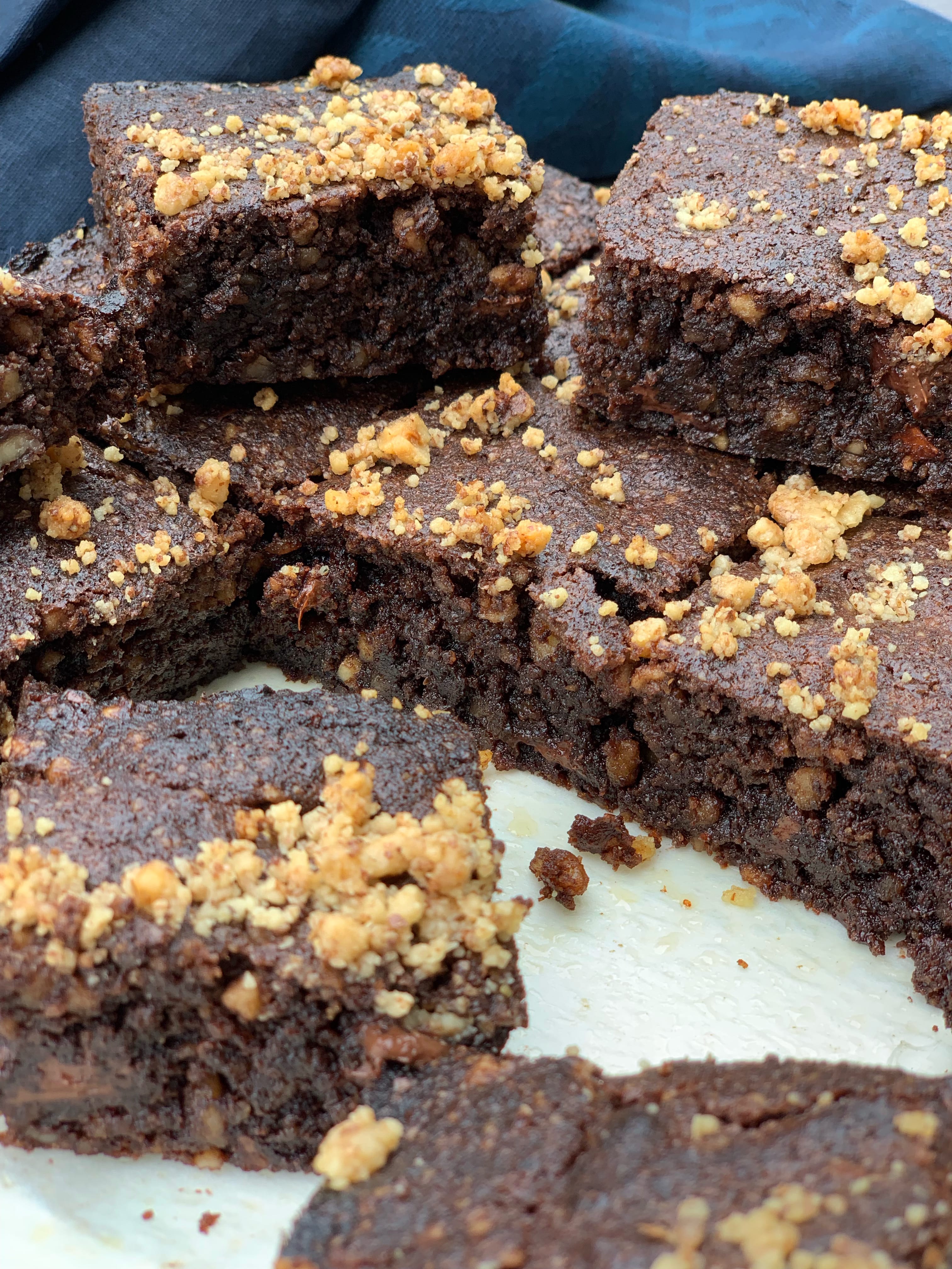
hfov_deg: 28.0
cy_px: 634
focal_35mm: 52
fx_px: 1907
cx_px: 476
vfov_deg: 36.8
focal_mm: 6
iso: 16
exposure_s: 1/123
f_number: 2.4
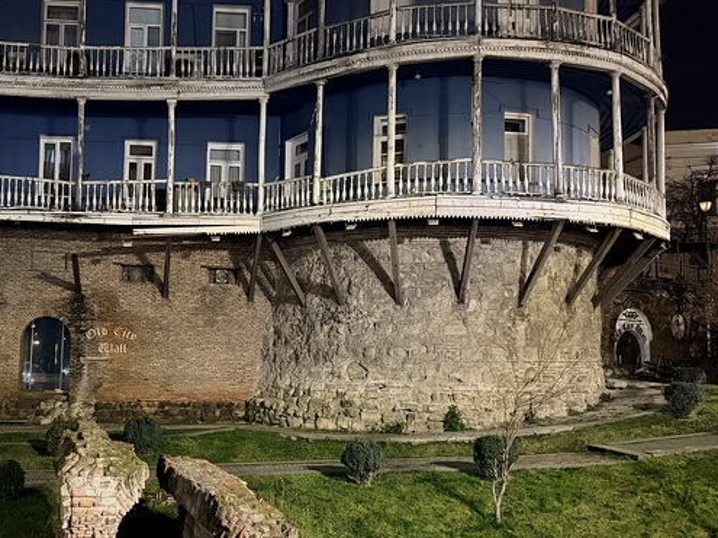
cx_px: 194
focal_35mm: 38
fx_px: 788
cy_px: 306
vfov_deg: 37.6
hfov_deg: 47.5
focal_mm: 6.76
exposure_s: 1/25
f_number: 1.78
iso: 1250
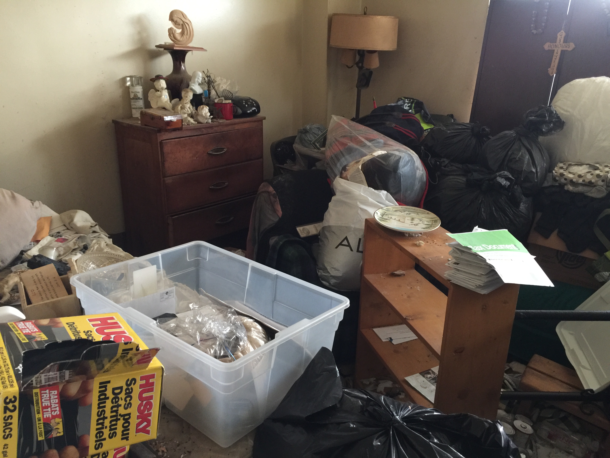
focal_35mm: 29
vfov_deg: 48.2
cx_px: 305
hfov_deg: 61.7
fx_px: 511
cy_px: 229
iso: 100
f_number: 2.2
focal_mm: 4.15
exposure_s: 1/4
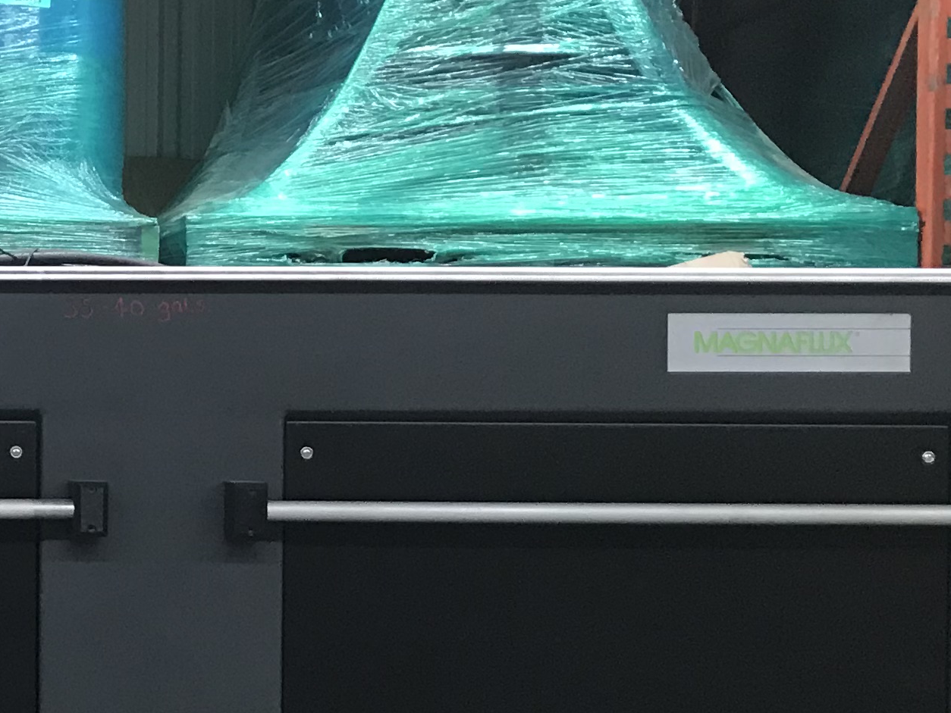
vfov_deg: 16.4
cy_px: 452
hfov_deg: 19.8
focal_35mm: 90
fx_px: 2473
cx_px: -318
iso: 40
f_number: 1.8
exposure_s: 1/15
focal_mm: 3.99
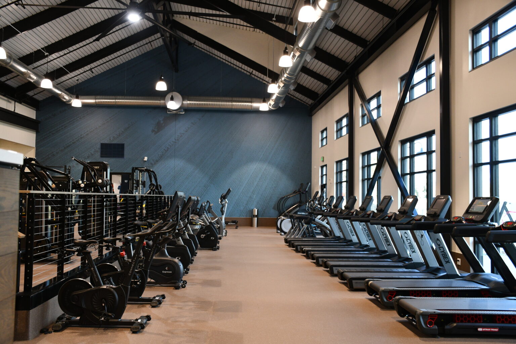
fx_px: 473
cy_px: 172
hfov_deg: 57.2
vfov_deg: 40.0
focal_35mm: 33
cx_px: 258
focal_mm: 22
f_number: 3.5
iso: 800
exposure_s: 1/125
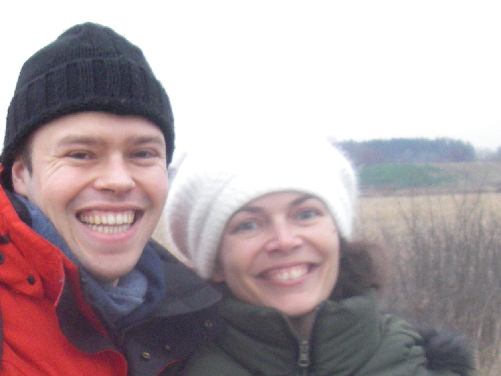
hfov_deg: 20.8
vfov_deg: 15.6
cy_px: 363
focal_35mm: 93
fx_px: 1346
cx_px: 94
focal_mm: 6.3
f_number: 3.3
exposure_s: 1/50
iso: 250
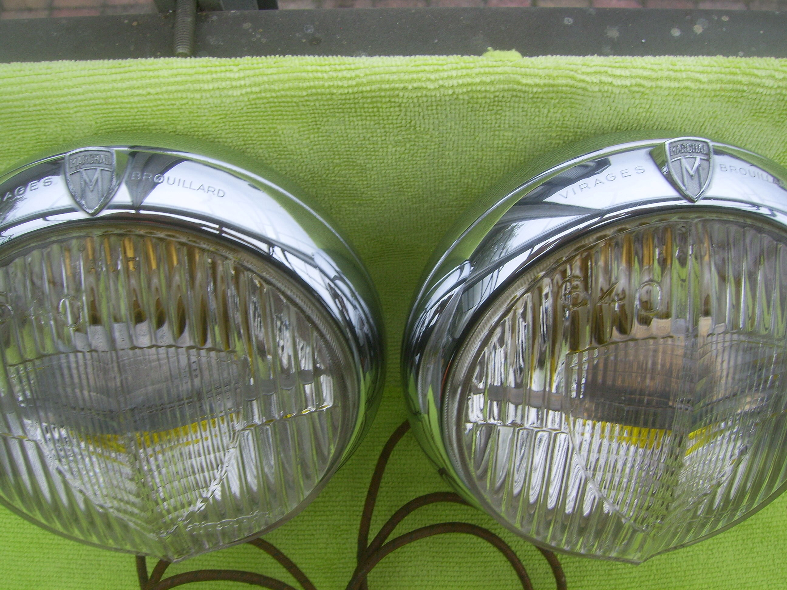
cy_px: 295
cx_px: 394
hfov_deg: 49.0
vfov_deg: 37.7
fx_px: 864
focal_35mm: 38
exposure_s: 1/100
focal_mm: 7.8
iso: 50
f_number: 5.7
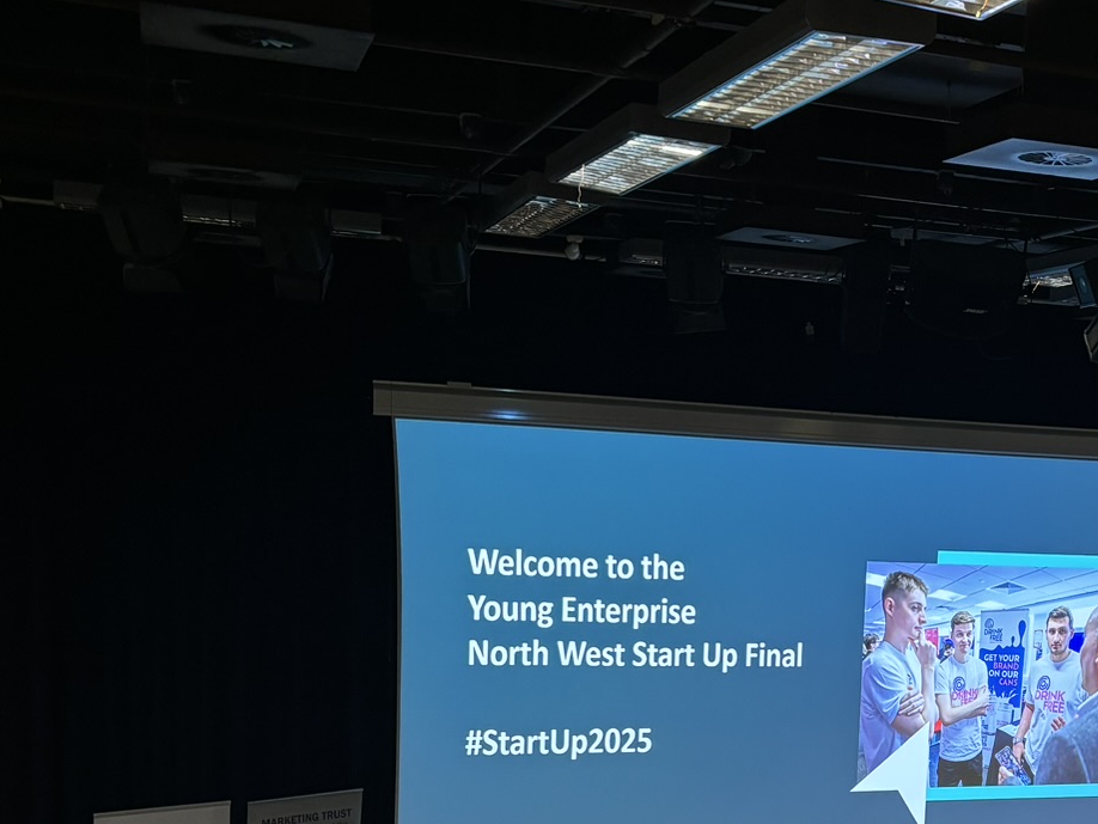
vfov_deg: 24.6
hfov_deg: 31.8
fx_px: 1840
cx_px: 972
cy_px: 709
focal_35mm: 58
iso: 160
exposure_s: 1/50
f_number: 1.6
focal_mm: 5.96
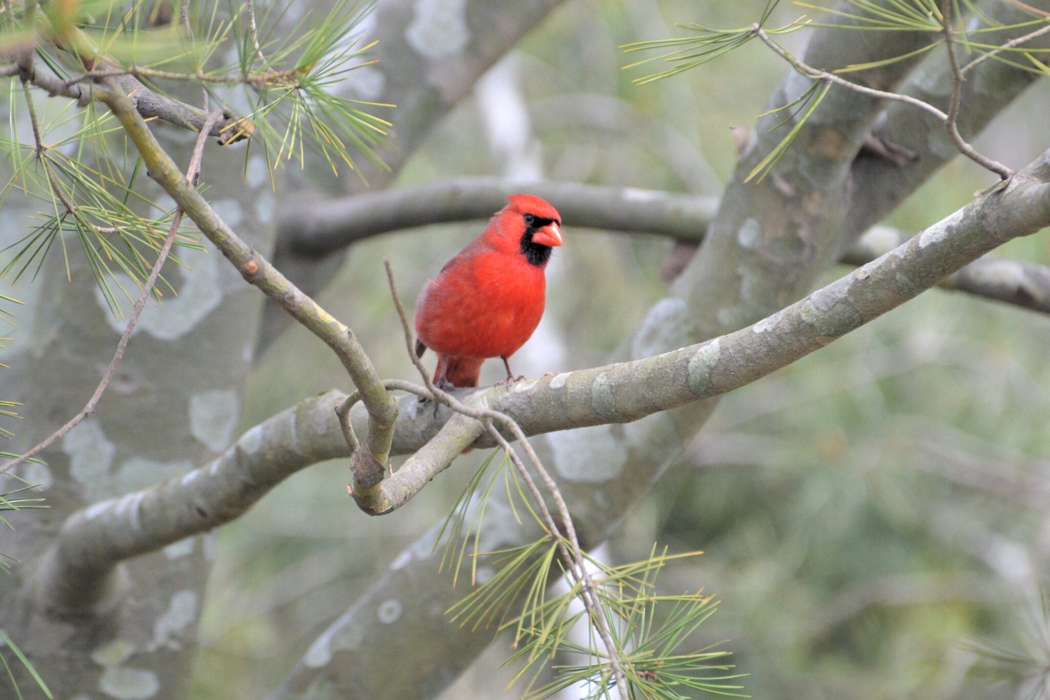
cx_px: 525
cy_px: 350
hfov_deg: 4.6
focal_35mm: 450
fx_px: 13123
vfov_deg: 3.1
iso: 1600
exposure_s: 1/500
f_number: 5.6
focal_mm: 300
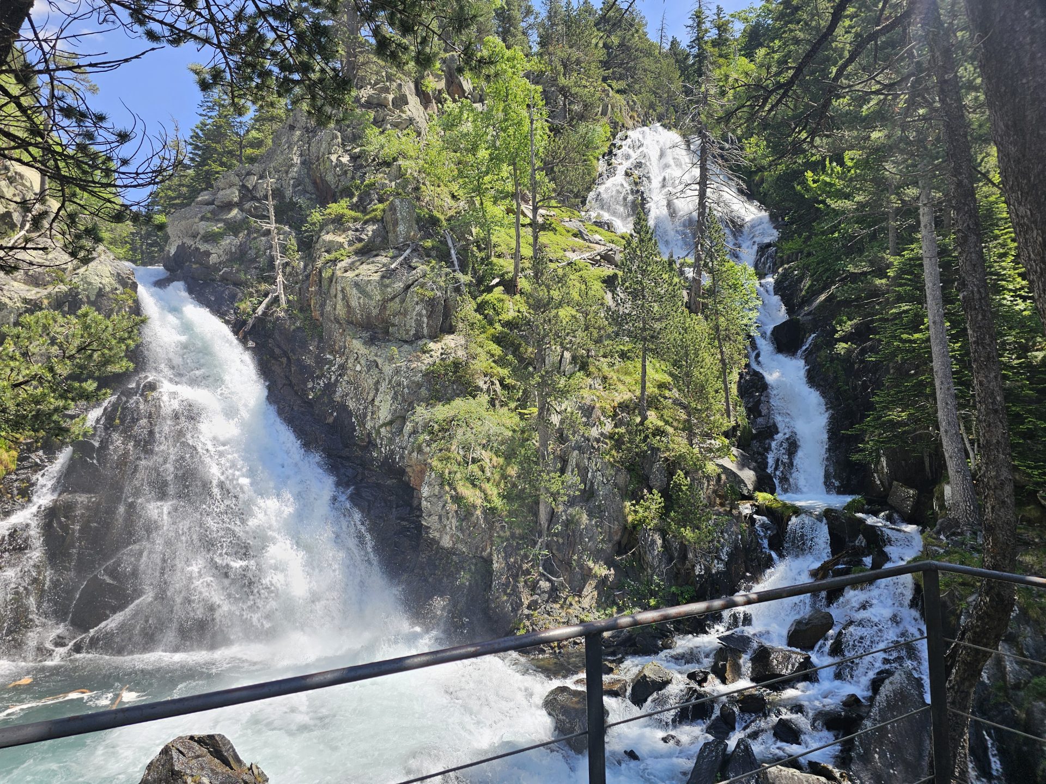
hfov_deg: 73.9
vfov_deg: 58.9
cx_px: 523
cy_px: 392
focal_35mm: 23
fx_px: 695
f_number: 1.7
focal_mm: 6.3
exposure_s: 1/300
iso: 10
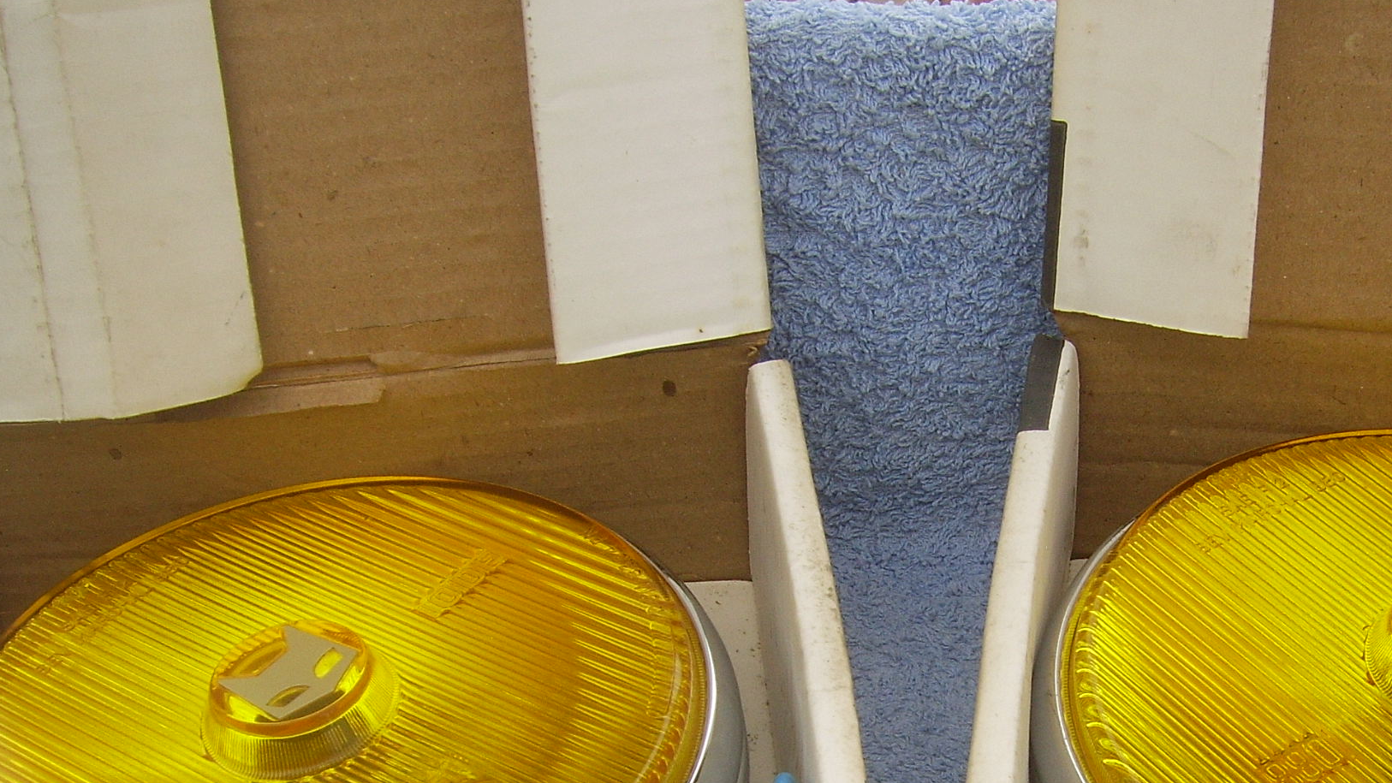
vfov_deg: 18.0
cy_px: 673
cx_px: 938
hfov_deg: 31.6
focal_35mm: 66
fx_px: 2436
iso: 50
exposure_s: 1/100
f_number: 4.5
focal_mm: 7.8
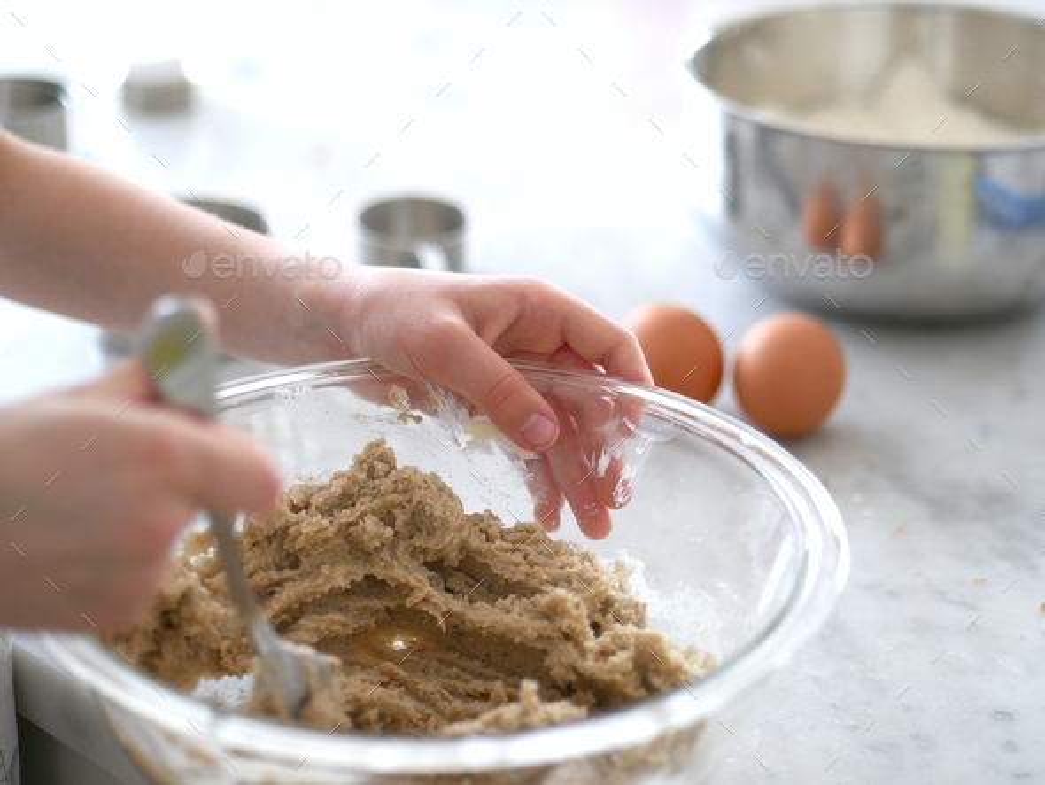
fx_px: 2597
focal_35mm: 86
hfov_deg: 22.7
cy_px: 392
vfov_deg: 17.2
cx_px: 522
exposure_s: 1/100
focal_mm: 43
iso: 250
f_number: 1.7
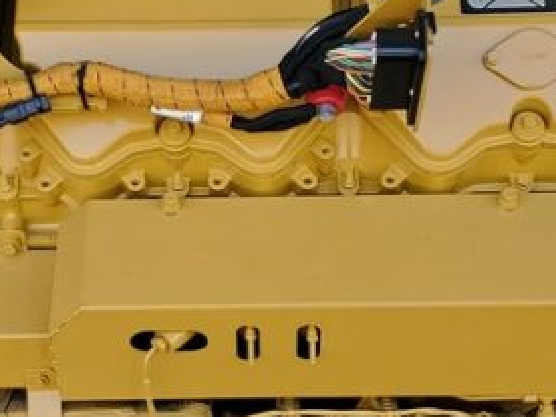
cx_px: 230
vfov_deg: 16.2
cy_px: 255
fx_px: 1462
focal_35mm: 91
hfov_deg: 21.5
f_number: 2.4
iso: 50
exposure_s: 1/122
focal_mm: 4.3
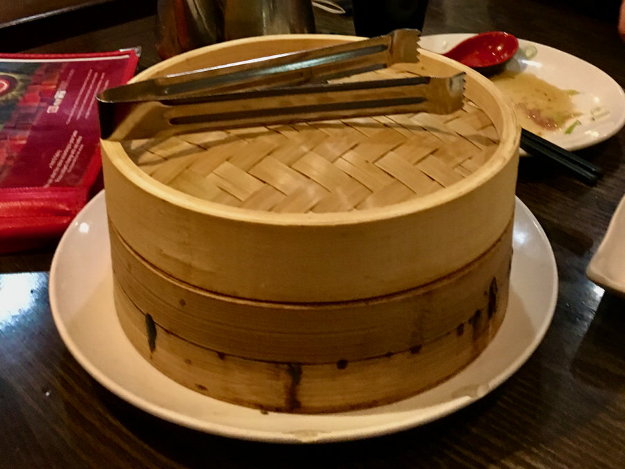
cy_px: 228
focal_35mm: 32
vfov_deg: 44.2
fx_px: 578
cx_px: 324
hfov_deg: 56.8
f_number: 2.2
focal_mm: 4.15
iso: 250
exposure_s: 1/15
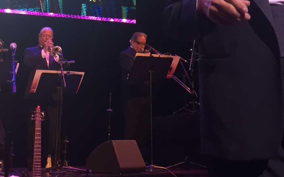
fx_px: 557
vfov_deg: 17.1
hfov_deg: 28.6
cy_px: -52
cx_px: 139
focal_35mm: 72
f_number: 2.2
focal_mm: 4.15
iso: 64
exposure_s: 1/30
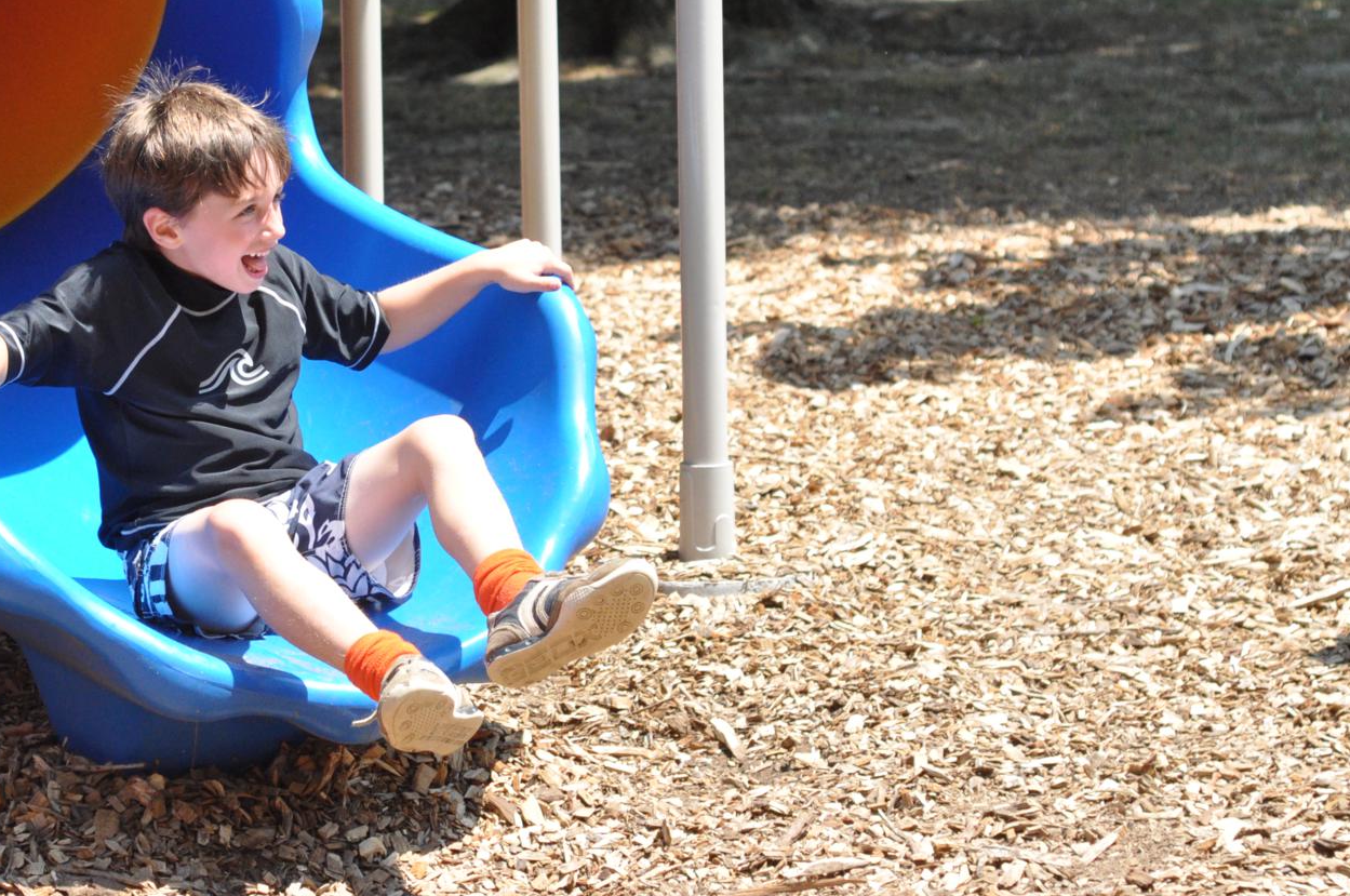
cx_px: 265
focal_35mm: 123
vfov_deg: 11.1
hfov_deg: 16.5
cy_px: 282
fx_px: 4606
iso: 1000
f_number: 4.5
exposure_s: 1/4000
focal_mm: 50
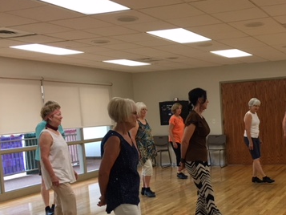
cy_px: 164
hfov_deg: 35.7
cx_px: 224
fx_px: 430
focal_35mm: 52
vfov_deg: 27.6
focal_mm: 4.15
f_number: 2.2
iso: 32
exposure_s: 1/30
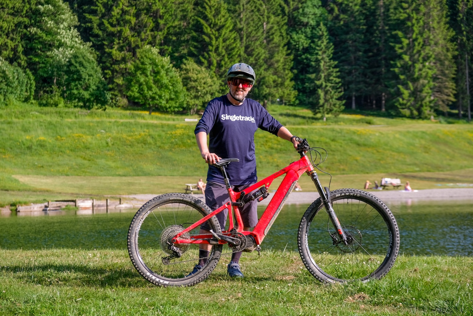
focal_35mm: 83
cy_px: 158
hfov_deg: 24.5
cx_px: 236
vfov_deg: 16.5
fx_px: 1090
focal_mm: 55
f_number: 4
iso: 250
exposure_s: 1/1000
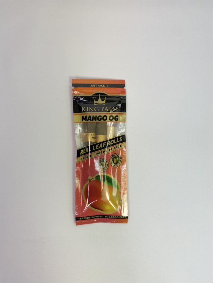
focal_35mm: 26
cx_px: 106
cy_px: 142
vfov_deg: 67.3
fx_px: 213
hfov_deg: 53.1
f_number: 1.8
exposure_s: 1/362
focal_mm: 4.25
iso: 32
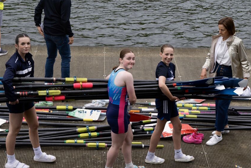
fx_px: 697
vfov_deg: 13.7
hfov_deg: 20.4
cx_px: 130
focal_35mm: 100
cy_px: 76
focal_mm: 70
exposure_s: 1/160
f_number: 7.1
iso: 320
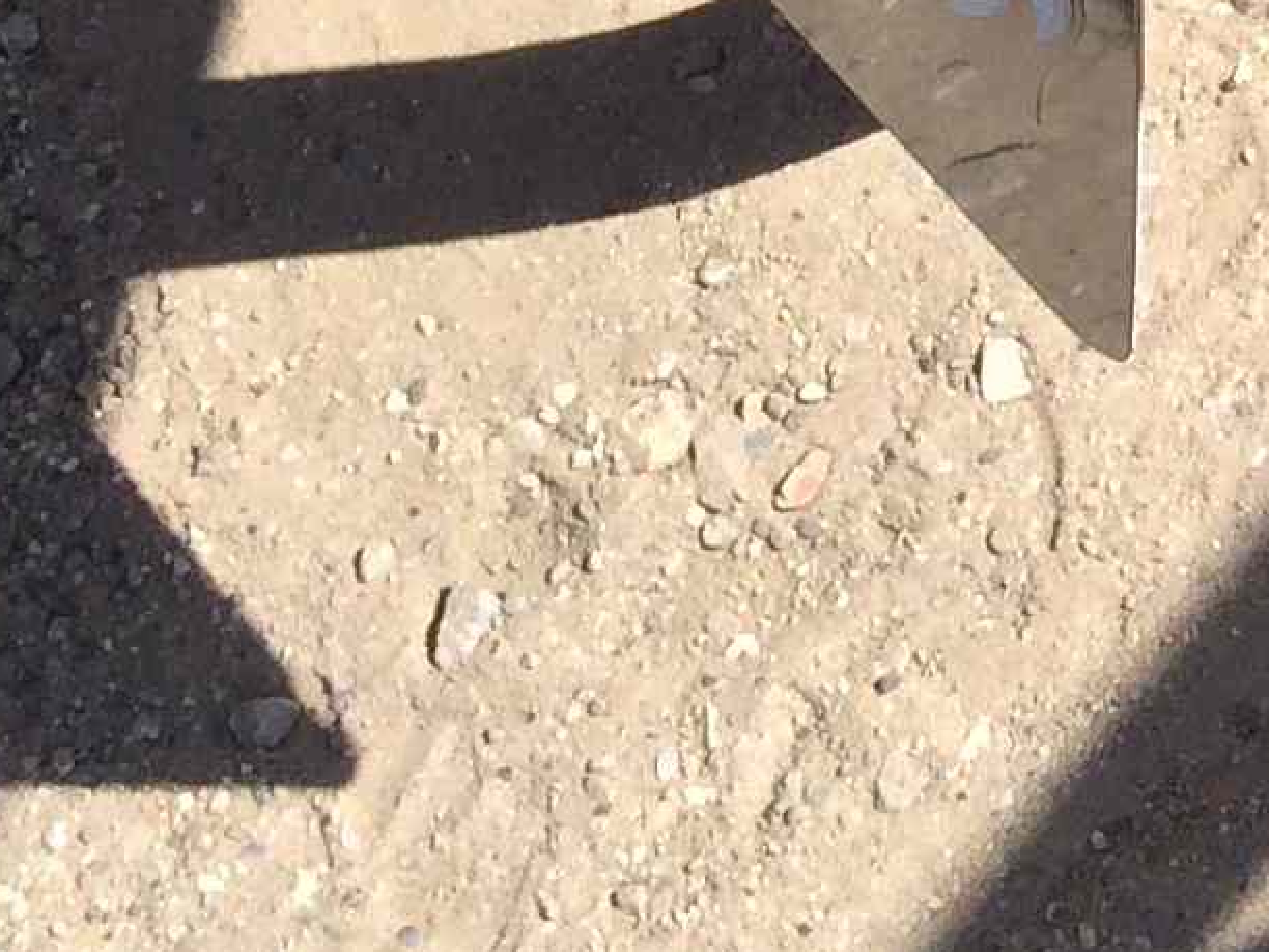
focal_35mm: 160
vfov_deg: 8.5
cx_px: 1966
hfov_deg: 11.8
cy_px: -1327
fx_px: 5865
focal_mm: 4.12
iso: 40
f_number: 2.2
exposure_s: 1/2740
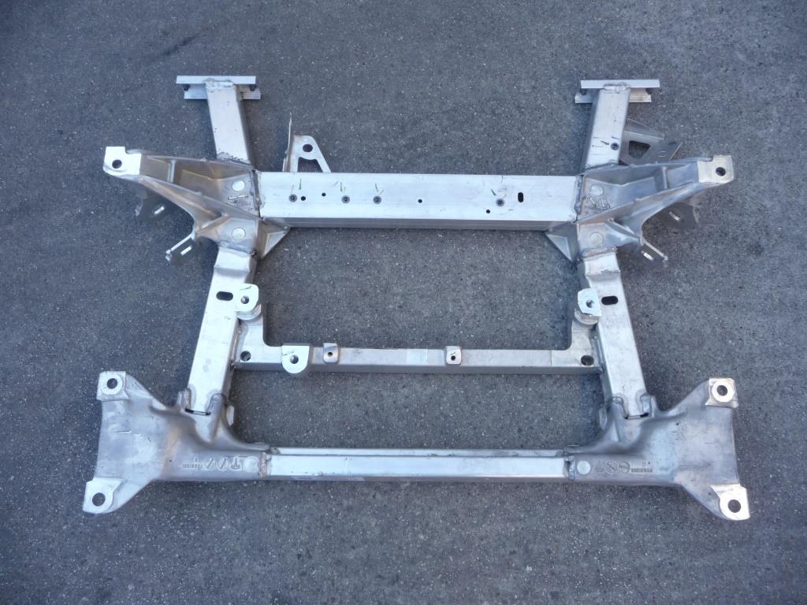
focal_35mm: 28
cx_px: 404
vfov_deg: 49.7
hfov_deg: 63.4
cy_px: 302
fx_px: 653
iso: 100
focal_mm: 4.7
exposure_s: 1/125
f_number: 3.3
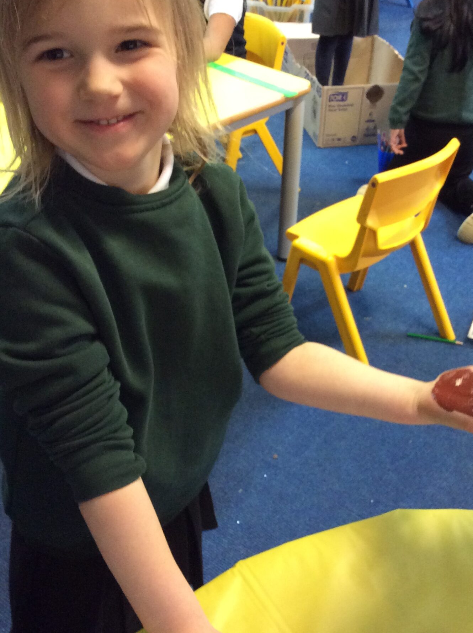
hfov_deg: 31.4
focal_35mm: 46
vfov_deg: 41.3
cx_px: 277
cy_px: 309
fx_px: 840
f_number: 2.4
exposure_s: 1/25
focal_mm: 3.3
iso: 200
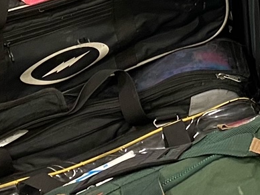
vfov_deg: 10.1
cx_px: 410
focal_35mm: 135
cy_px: -214
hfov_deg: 13.6
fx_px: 1014
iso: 200
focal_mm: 4.25
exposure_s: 1/60
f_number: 1.8
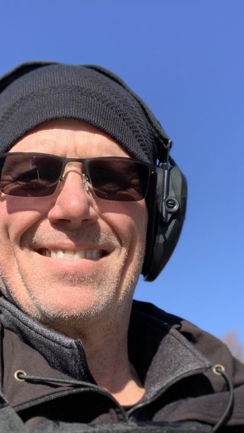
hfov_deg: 20.1
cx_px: 128
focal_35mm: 60
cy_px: 336
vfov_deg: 34.0
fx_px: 690
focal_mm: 2.87
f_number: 2.2
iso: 16
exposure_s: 1/770
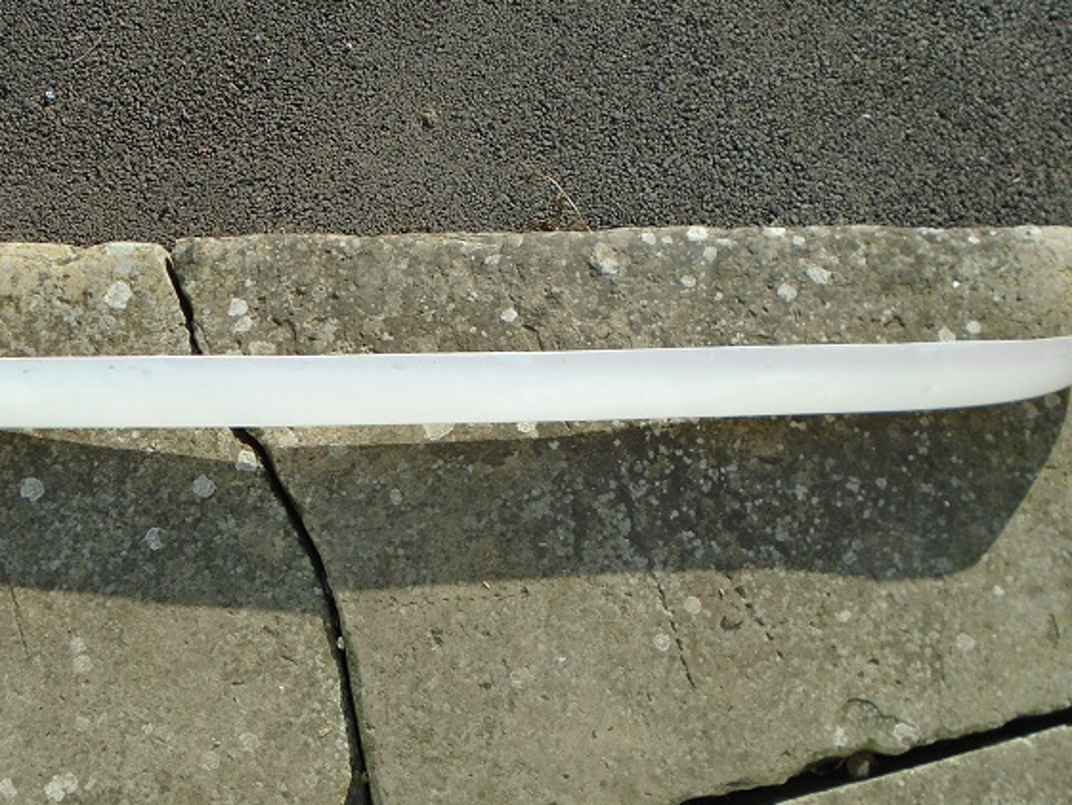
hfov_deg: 43.6
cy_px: 449
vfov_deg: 33.6
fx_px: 1332
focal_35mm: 43
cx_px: 420
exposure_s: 1/400
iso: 100
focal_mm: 5.5
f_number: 3.5
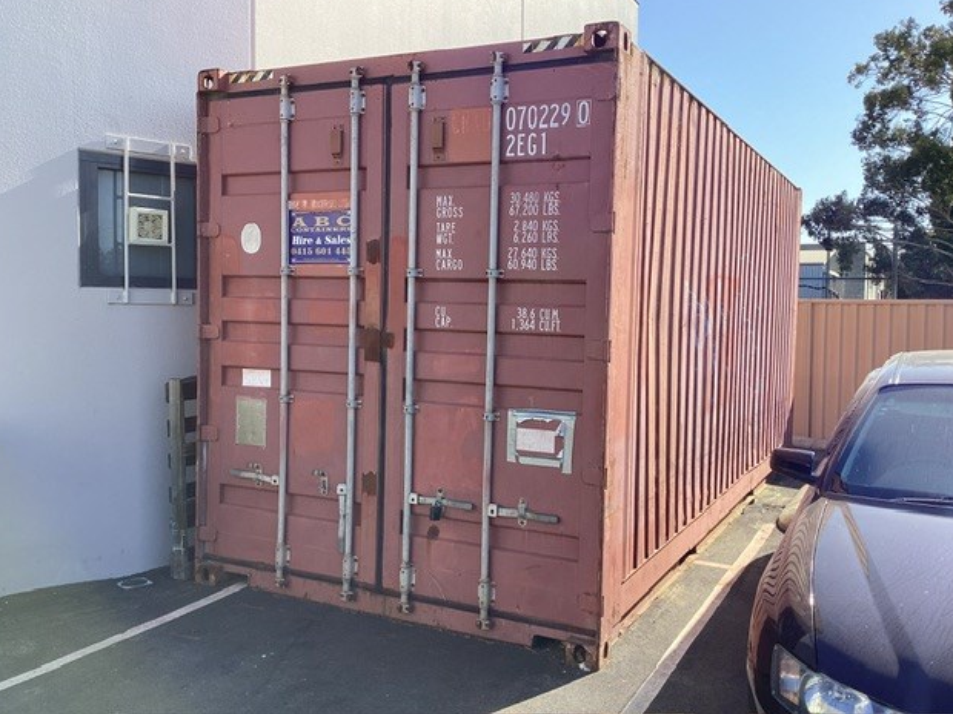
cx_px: 476
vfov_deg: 44.2
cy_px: 347
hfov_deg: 56.8
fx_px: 881
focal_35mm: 32
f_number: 2.4
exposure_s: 1/646
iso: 25
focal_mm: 3.3
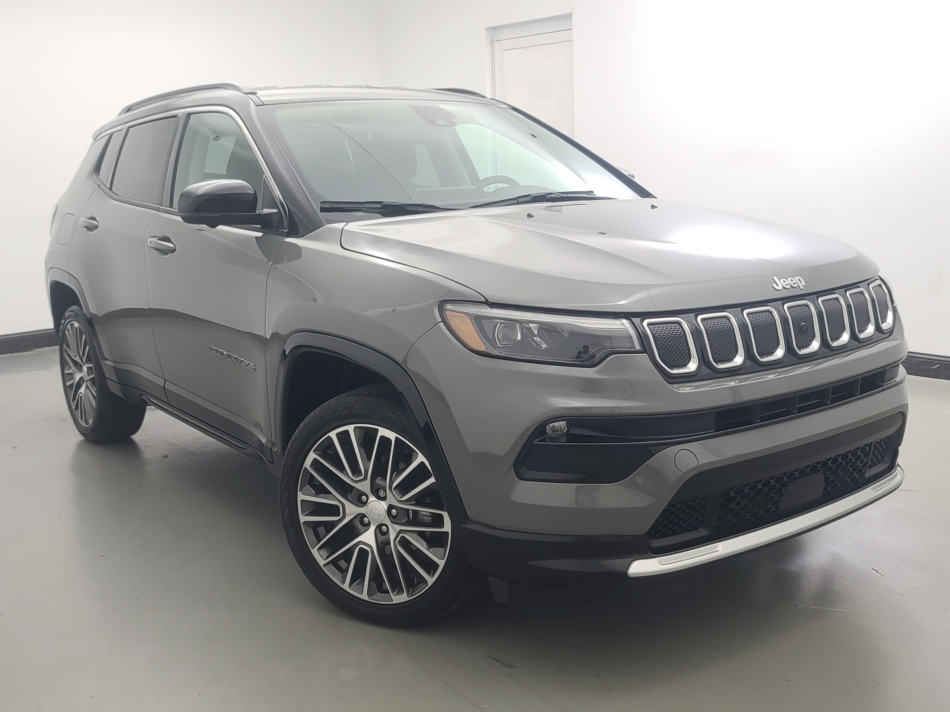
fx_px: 686
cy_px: 356
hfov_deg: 69.4
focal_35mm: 25
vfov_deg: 54.9
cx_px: 475
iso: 320
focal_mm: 7
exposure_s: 1/40
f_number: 1.8
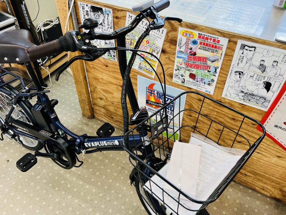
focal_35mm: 28
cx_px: 137
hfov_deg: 63.4
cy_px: 106
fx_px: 231
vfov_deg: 49.7
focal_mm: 5.7
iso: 125
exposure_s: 1/100
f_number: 1.5
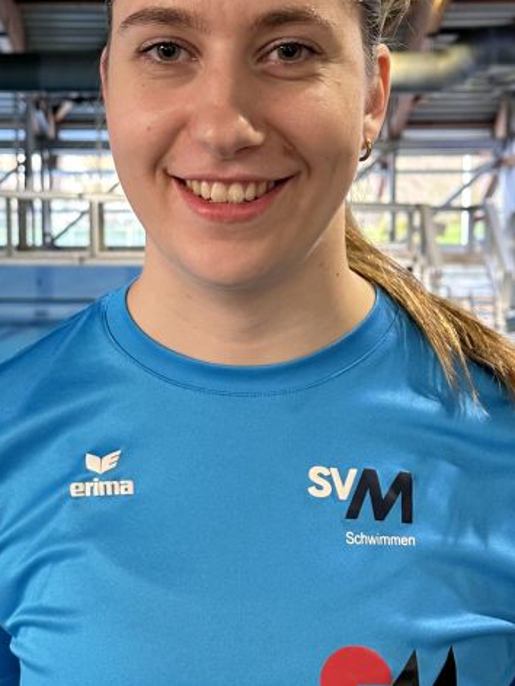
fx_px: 1210
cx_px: 215
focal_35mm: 61
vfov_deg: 31.7
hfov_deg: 24.0
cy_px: 331
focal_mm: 6.86
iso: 160
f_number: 1.78
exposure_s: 1/50
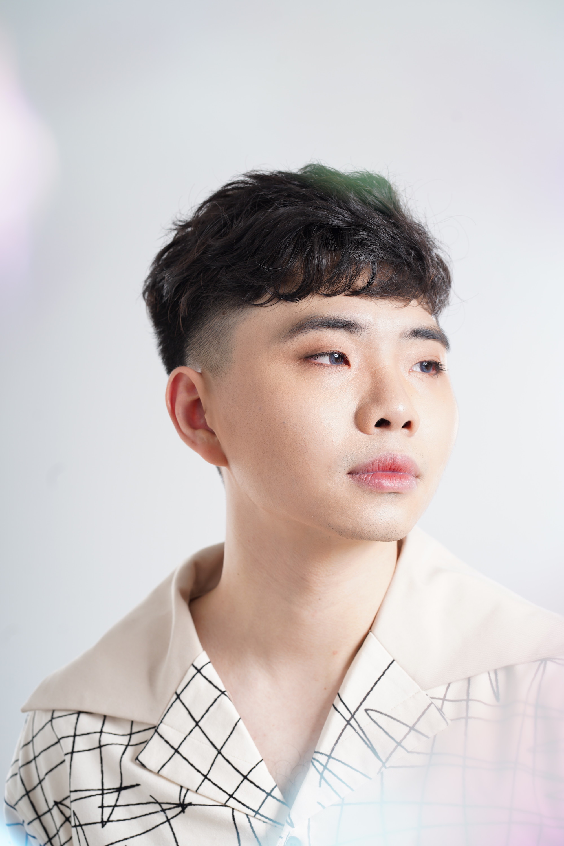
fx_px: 1996
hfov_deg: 16.1
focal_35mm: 85
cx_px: 282
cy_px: 423
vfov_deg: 23.9
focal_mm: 85
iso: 200
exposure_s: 1/160
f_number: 6.3
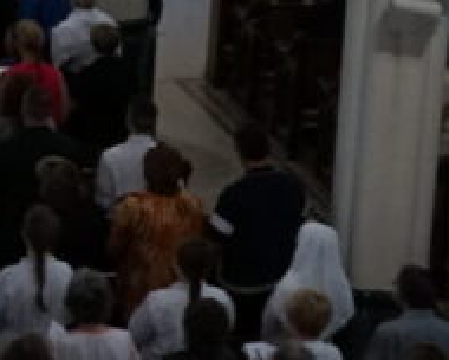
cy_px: -95
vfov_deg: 6.5
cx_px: -629
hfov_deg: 7.7
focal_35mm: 235
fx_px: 3123
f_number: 3.5
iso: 1600
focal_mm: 31
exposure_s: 1/160
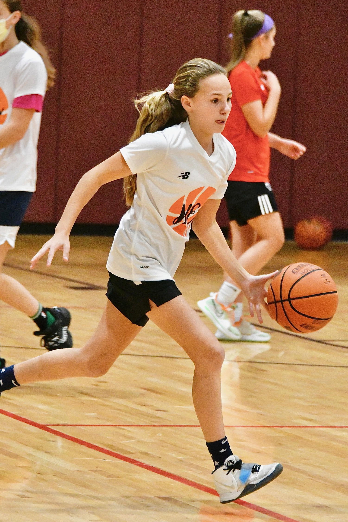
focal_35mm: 261
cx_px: 171
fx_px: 3783
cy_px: 257
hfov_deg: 5.3
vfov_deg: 7.9
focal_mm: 170
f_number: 5.6
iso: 16000
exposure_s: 1/1000
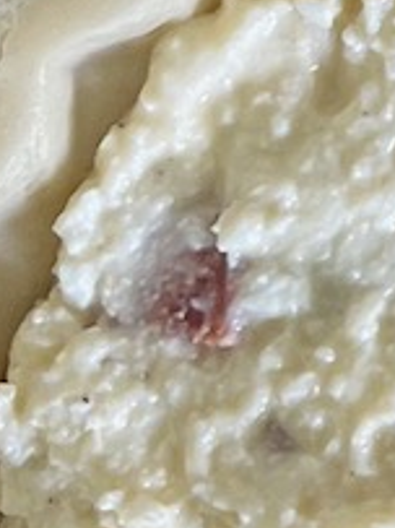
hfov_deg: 6.8
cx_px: 985
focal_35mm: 205
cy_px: -489
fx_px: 3122
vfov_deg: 9.1
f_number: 1.5
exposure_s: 1/60
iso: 160
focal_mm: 5.7
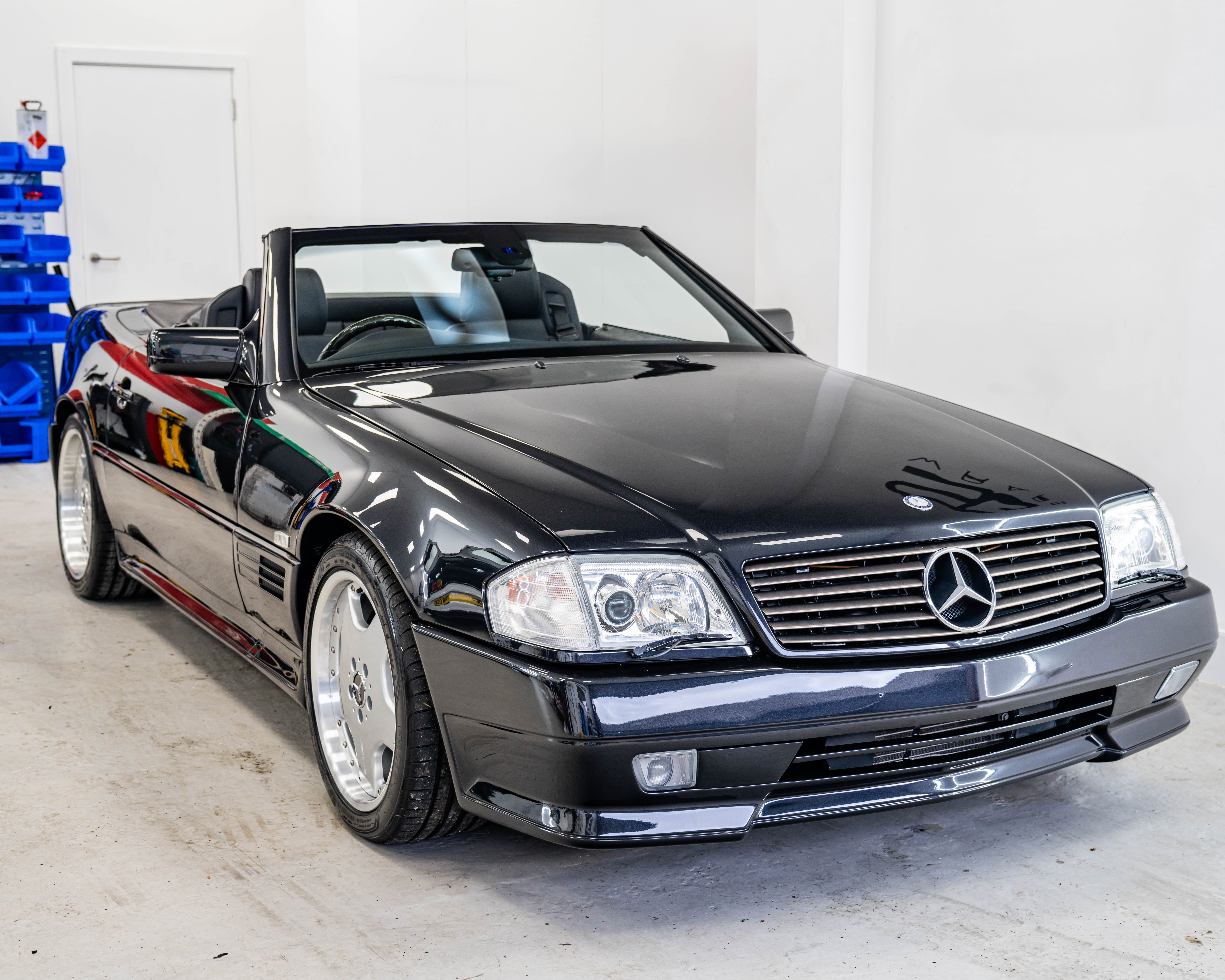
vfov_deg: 32.1
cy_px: 487
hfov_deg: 39.5
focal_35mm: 47
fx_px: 1704
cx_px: 655
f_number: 4
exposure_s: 1/25
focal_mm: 41
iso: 400
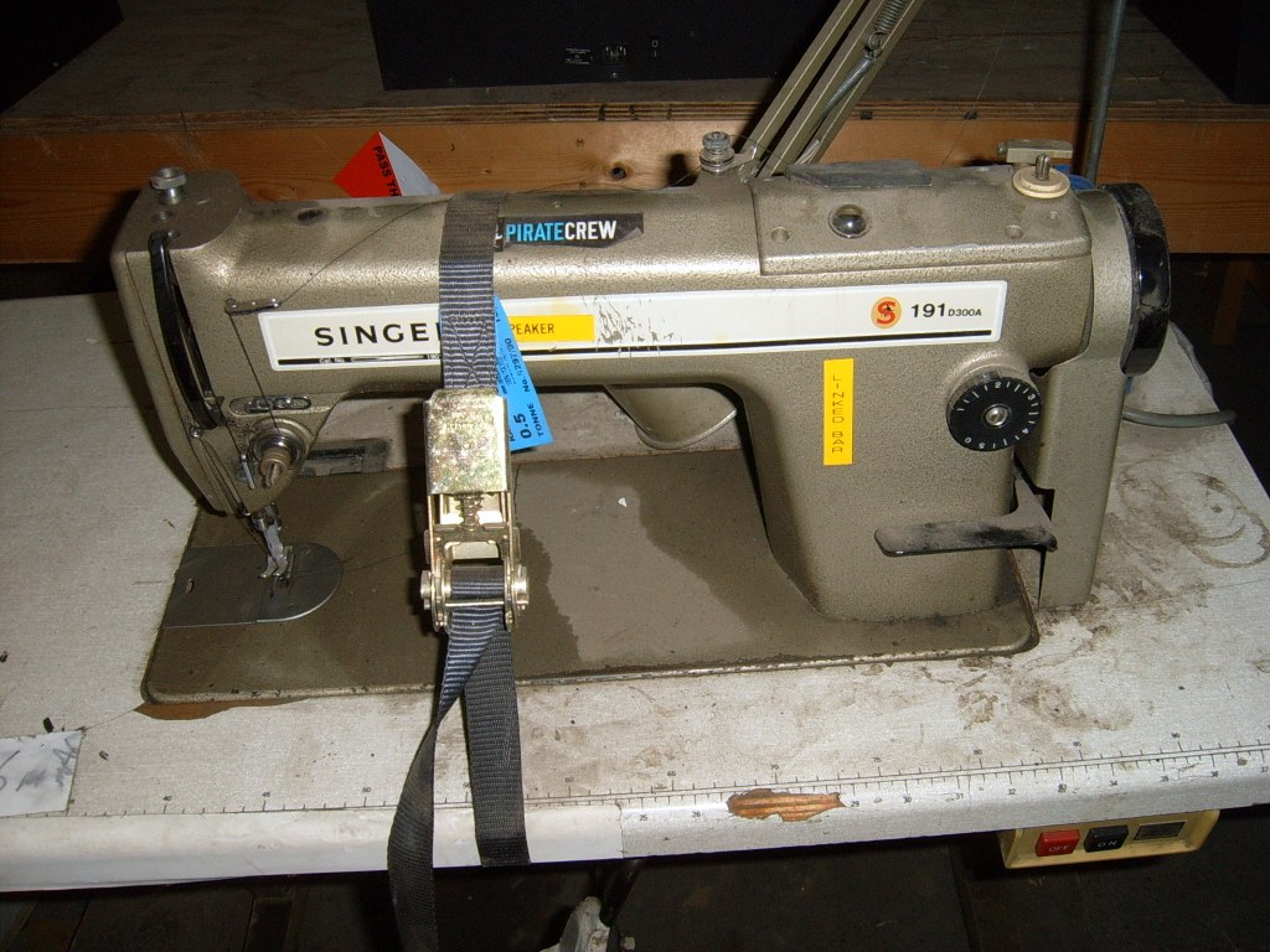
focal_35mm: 35
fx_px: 1284
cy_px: 476
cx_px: 635
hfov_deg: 52.6
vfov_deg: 40.7
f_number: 5.8
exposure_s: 1/30
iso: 69
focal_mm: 5.8
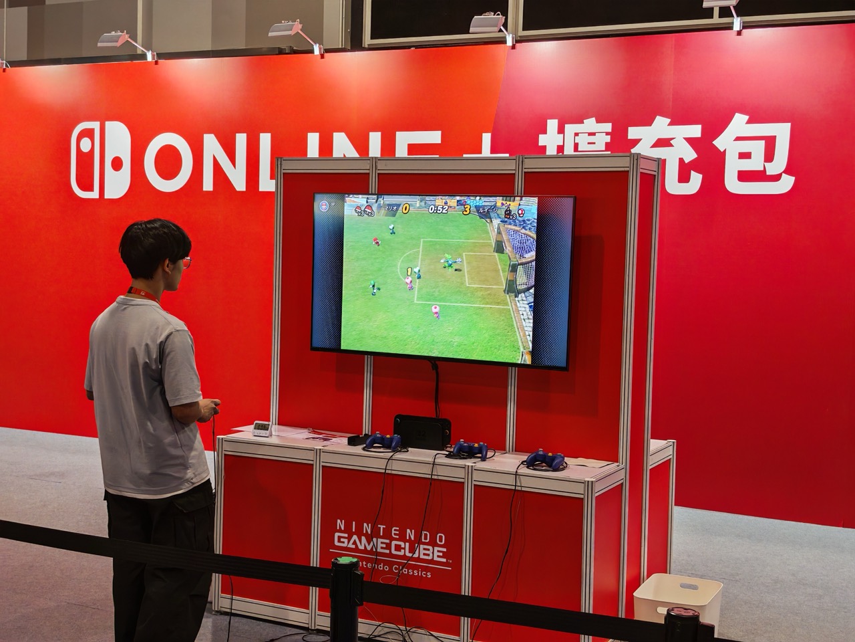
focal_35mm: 48
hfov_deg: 39.7
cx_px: 428
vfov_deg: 30.3
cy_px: 321
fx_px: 1186
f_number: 2
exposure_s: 1/100
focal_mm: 6.83
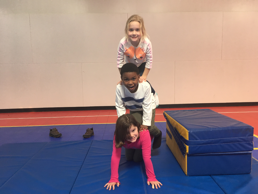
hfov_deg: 61.7
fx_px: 216
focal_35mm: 29
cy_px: 97
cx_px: 129
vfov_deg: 48.2
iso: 100
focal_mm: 4.15
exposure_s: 1/30
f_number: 2.2
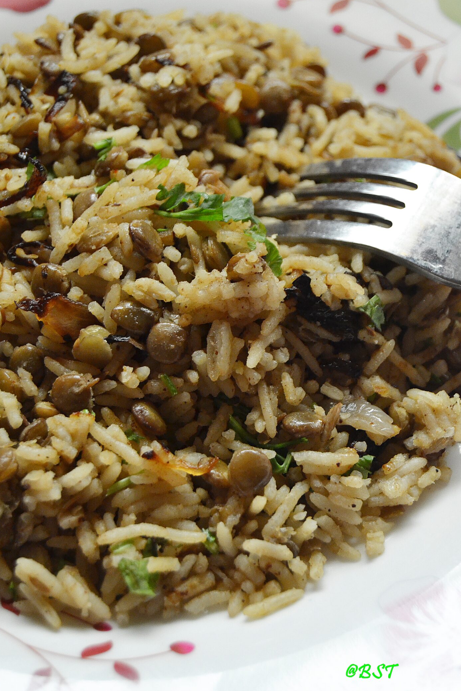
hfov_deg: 16.0
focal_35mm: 86
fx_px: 1643
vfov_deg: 23.8
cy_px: 355
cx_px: 229
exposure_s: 1/60
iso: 1600
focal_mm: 55
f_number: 5.6
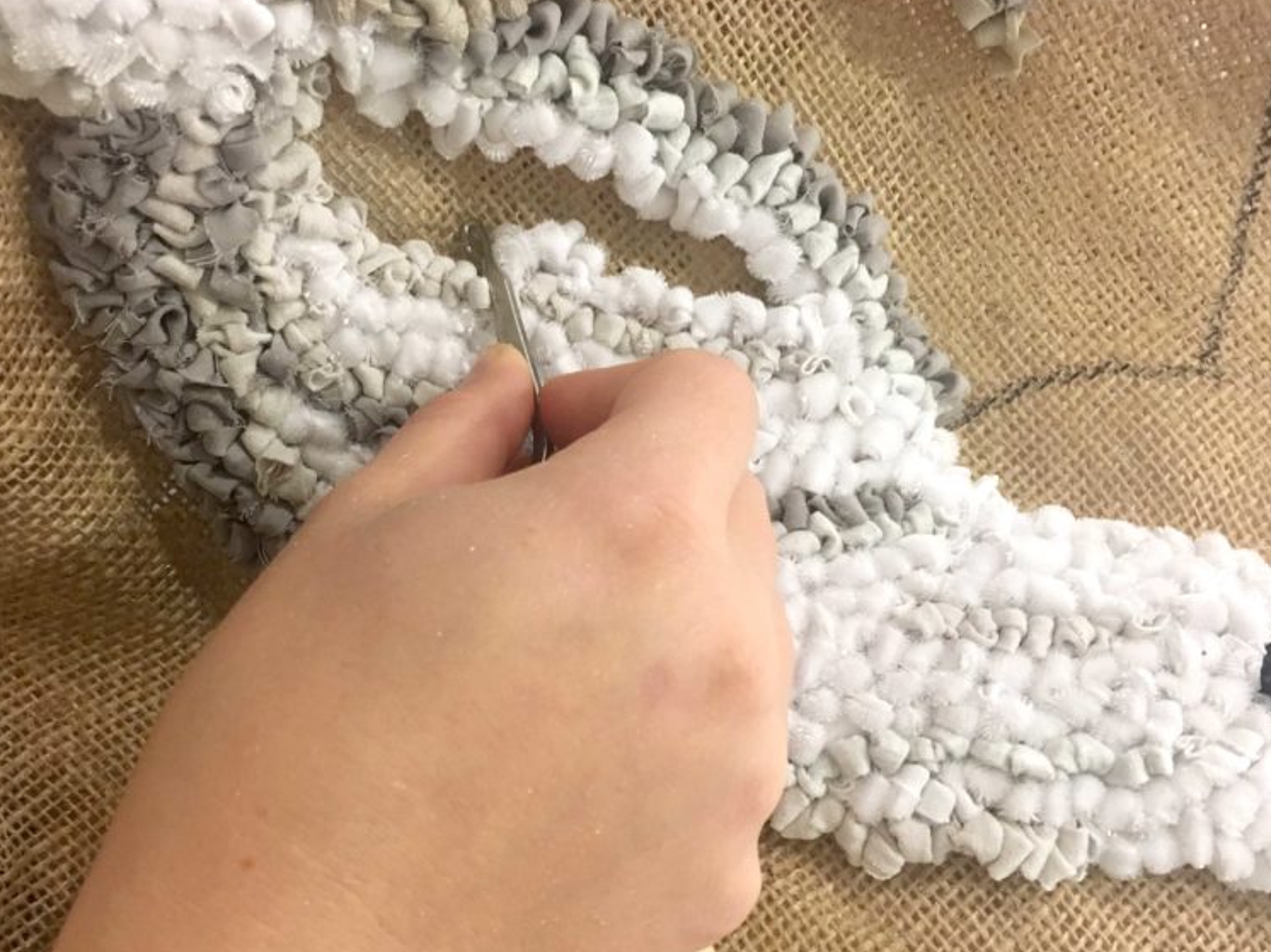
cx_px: 586
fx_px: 1285
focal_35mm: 35
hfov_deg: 52.6
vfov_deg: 40.6
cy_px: 553
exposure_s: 1/33
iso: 250
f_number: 2.2
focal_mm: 4.15
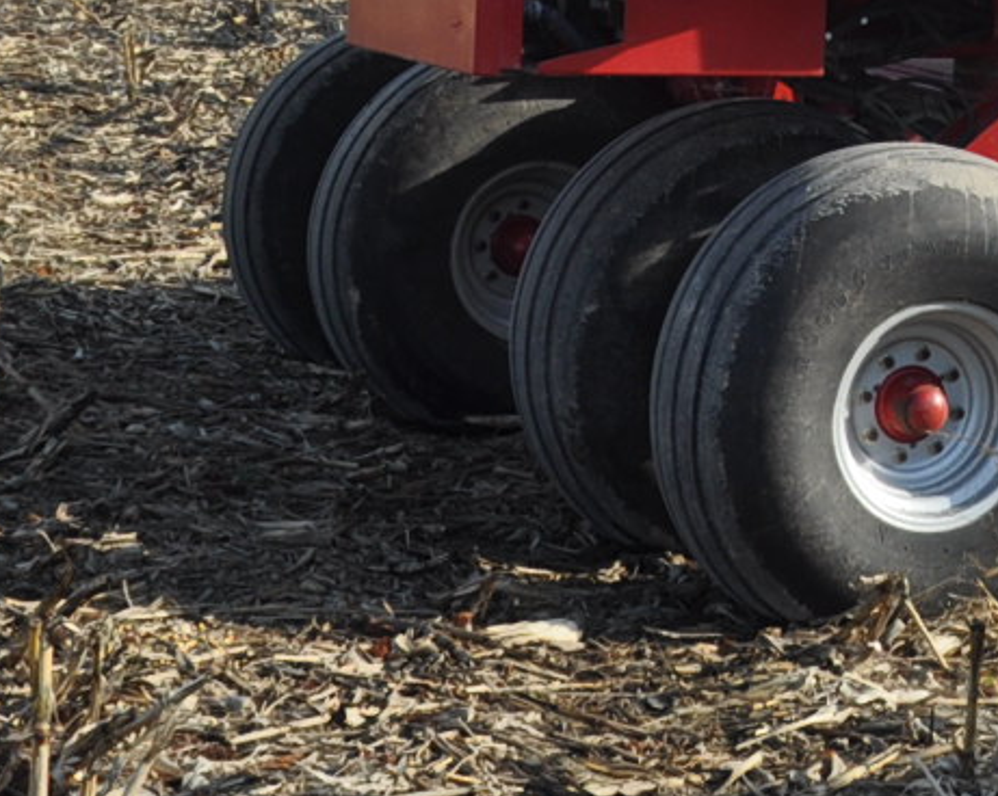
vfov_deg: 10.4
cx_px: 1009
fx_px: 4250
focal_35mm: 144
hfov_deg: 13.2
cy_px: -281
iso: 200
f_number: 8
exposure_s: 1/250
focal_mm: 22
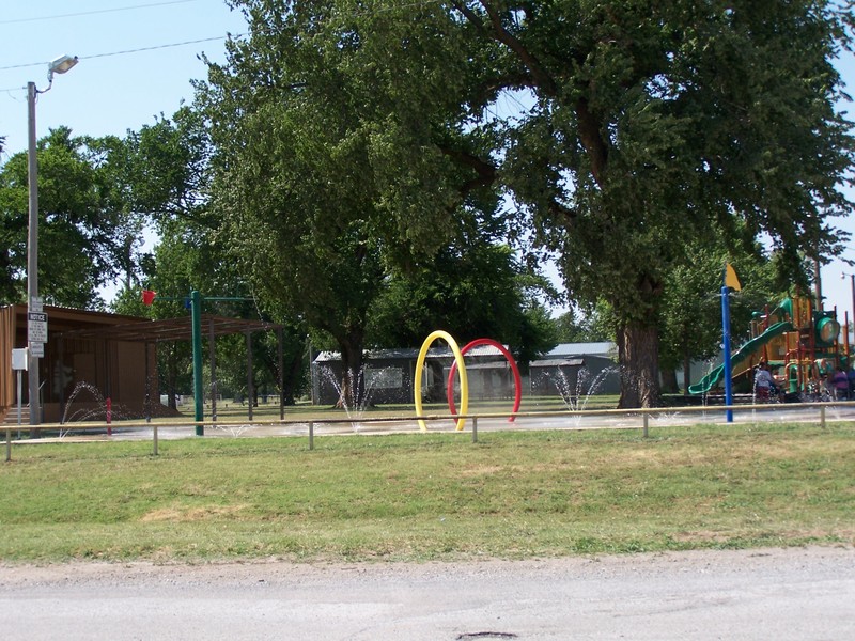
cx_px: 428
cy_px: 320
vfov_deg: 22.9
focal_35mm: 64
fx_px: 1581
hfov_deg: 30.3
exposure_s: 1/800
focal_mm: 10.7
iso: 80
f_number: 3.2
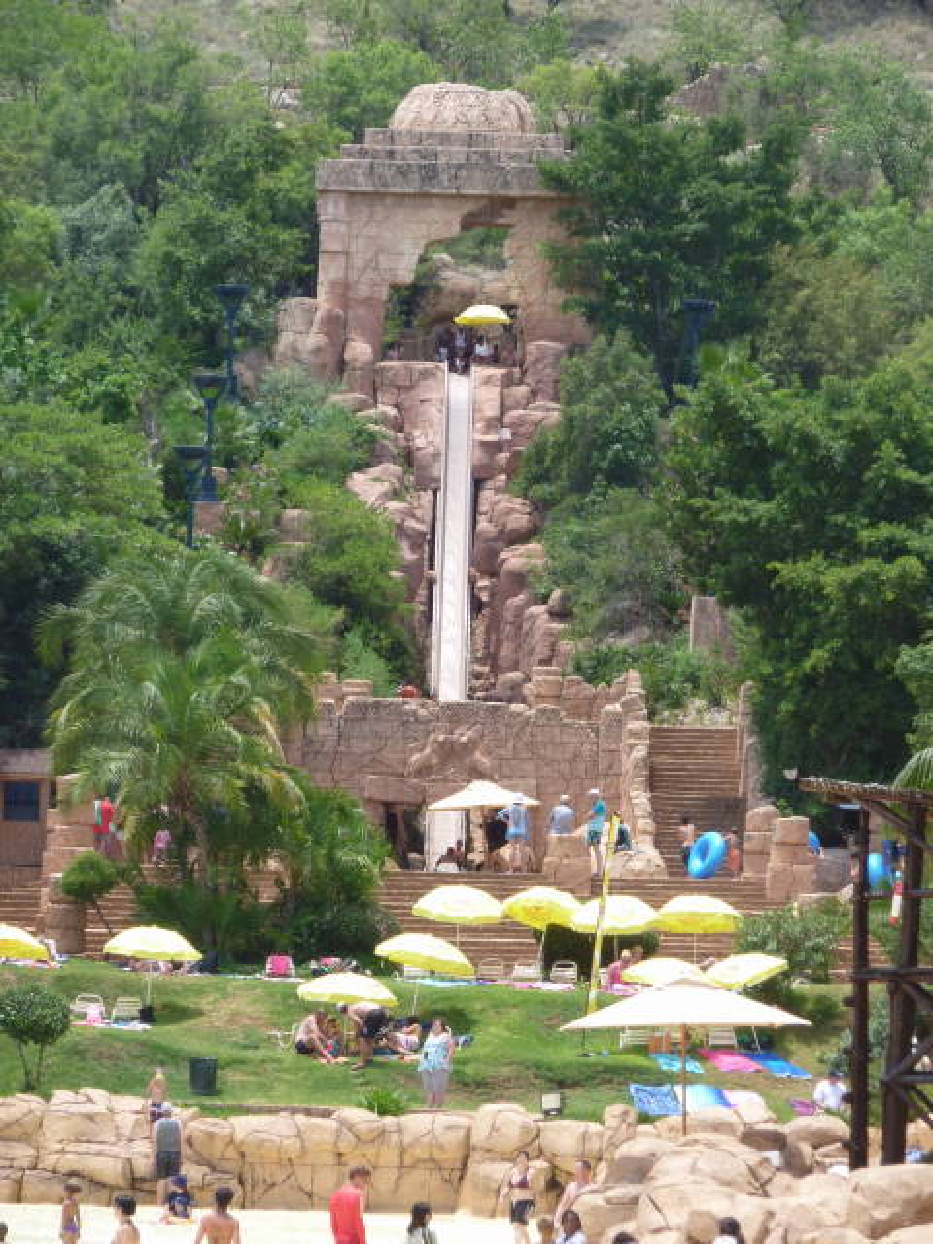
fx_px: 6073
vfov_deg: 11.7
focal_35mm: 169
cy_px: 622
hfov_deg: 8.8
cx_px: 466
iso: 125
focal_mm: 27.8
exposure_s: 1/500
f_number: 4.5
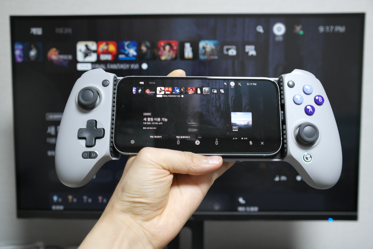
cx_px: 186
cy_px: 124
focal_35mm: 38
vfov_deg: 35.1
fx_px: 394
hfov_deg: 50.7
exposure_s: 1/25
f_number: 4
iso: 400
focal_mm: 25
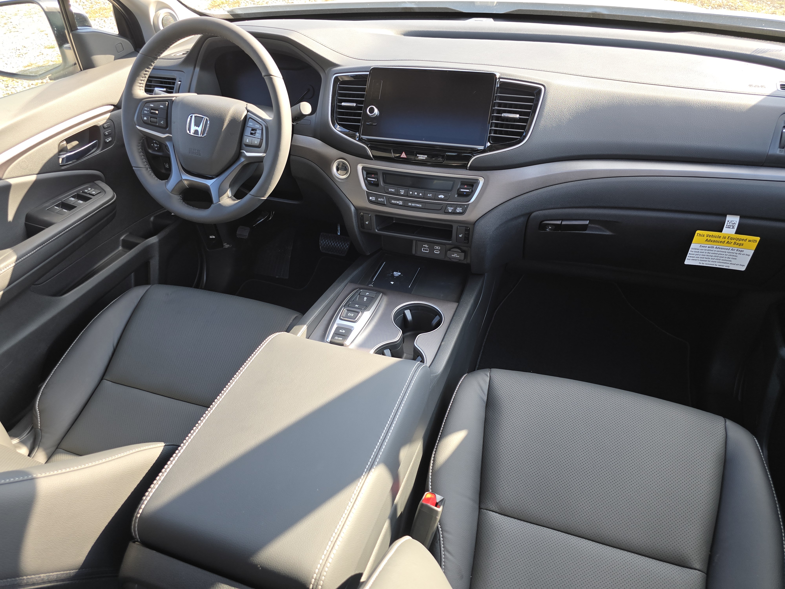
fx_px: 522
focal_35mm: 23
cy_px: 294
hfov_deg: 73.9
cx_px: 392
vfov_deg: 58.9
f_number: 1.7
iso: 50
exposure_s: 1/180
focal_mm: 6.3
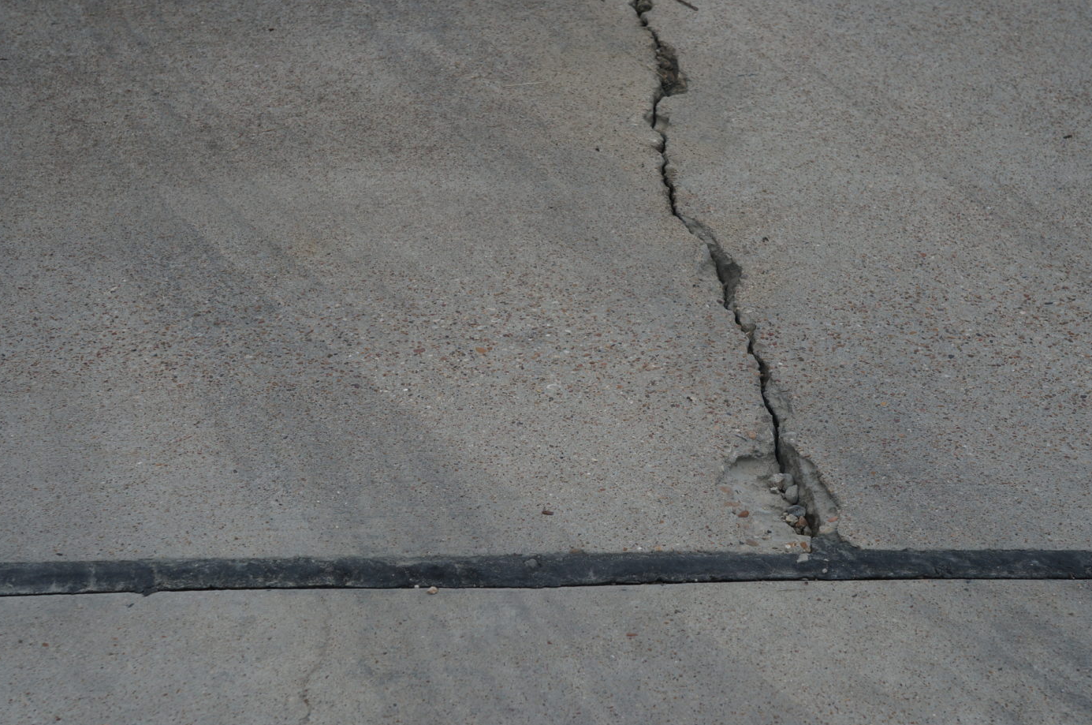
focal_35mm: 52
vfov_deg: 26.1
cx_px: 572
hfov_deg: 38.5
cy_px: 350
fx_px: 1561
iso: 200
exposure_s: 1/250
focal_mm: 31
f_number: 8
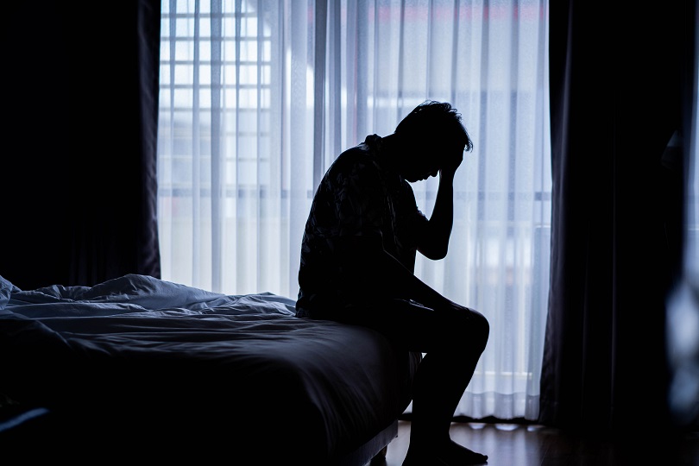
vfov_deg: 16.1
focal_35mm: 85
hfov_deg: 23.9
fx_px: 1650
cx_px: 350
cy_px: 233
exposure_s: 1/400
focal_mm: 85
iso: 200
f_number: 2.5
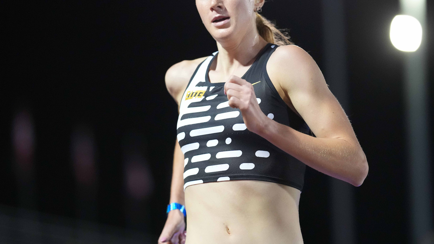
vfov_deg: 6.3
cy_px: 133
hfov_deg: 11.1
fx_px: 2233
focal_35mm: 194
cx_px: 226
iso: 6400
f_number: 1.8
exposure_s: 1/1600
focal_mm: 135
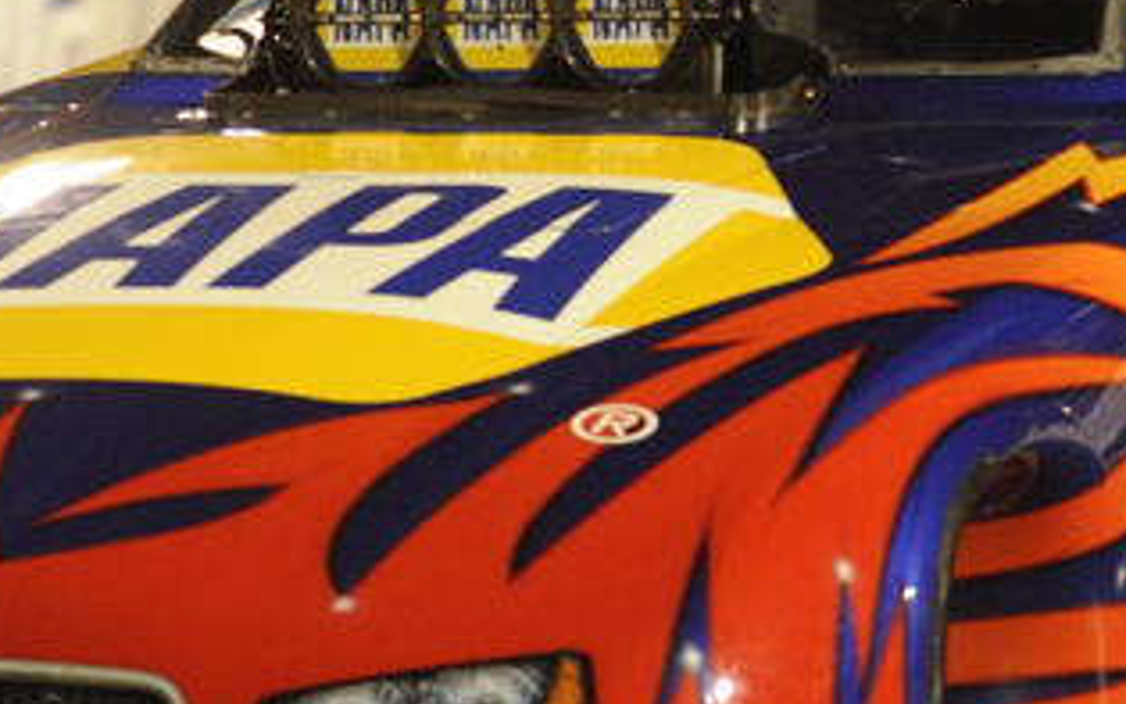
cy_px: 100
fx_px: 38059
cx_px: 1119
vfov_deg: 1.1
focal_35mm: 1240
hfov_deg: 1.7
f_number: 3.2
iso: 3200
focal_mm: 300
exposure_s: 1/250
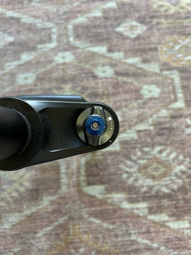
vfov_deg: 65.3
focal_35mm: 27
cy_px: 125
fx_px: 199
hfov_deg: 51.4
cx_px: 97
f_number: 1.5
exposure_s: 1/60
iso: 250
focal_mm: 5.7
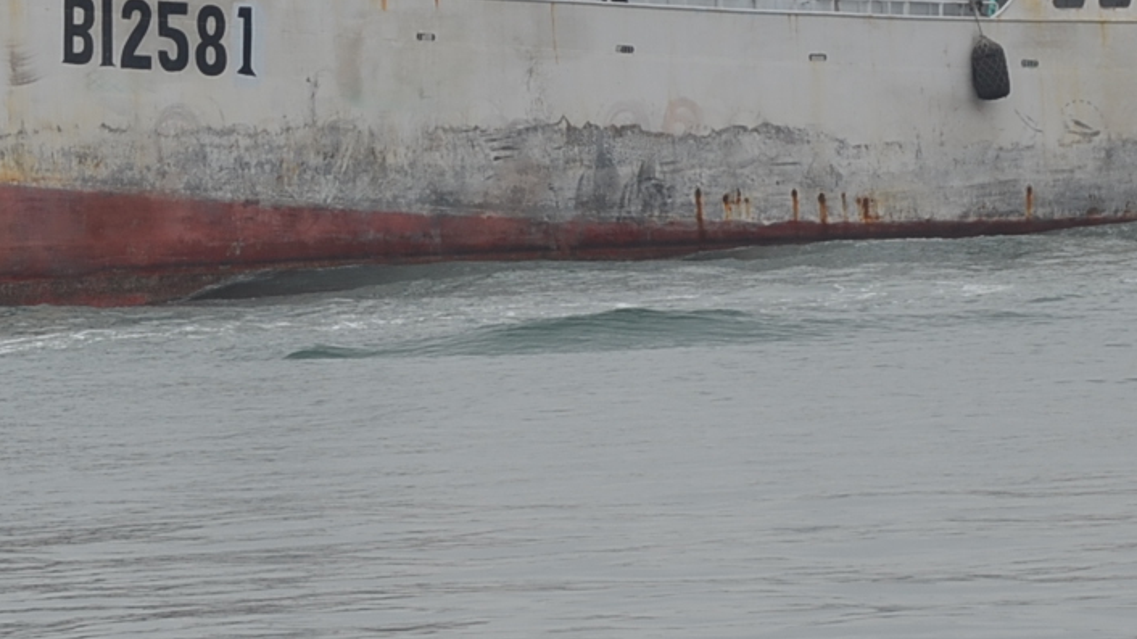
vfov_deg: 2.7
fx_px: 13536
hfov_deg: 4.8
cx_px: -61
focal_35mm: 449
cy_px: -375
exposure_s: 1/250
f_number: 8
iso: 100
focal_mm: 82
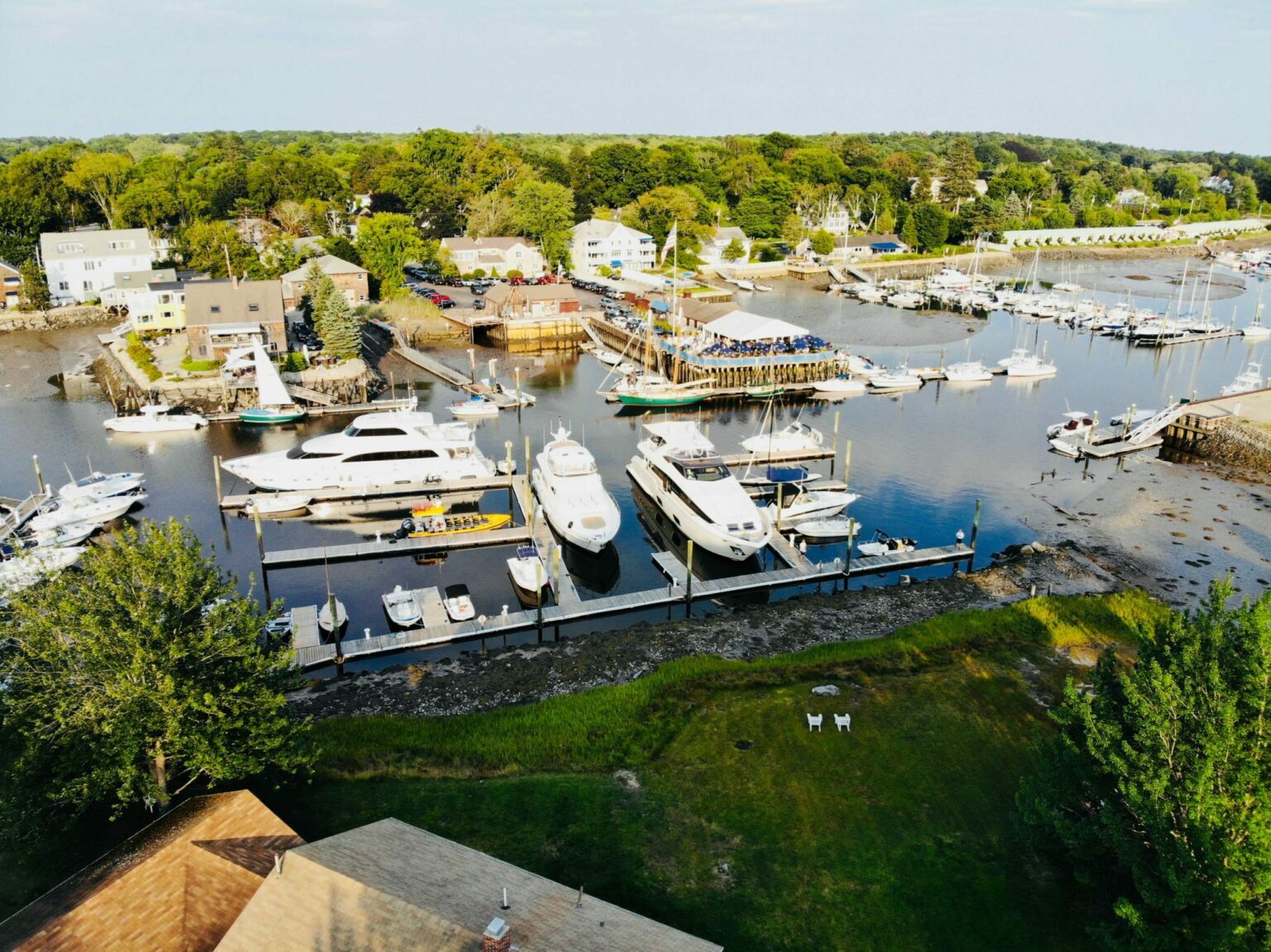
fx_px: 881
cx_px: 636
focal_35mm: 24
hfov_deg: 71.6
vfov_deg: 56.8
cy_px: 476
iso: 100
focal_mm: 4.5
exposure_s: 1/482
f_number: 2.8
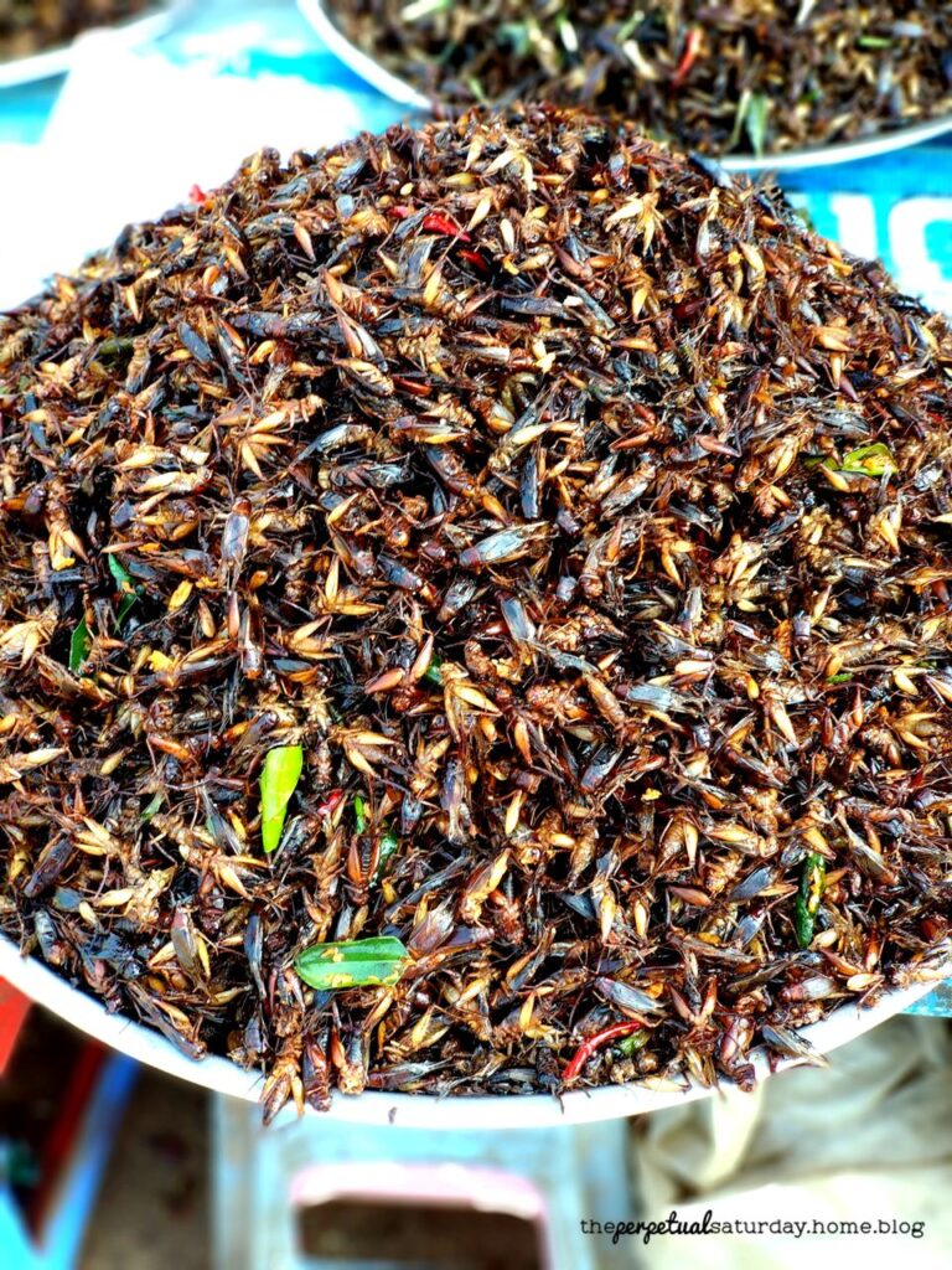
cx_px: 476
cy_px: 635
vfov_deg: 36.8
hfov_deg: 28.0
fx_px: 1907
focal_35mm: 52
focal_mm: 5.99
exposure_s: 1/60
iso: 160
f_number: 2.6
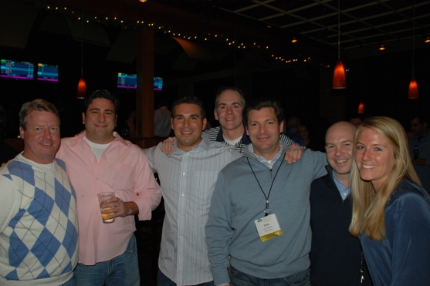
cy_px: 141
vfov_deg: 42.3
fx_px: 370
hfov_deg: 60.3
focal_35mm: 31
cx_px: 214
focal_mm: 20
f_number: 3.8
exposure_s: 1/60
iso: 200
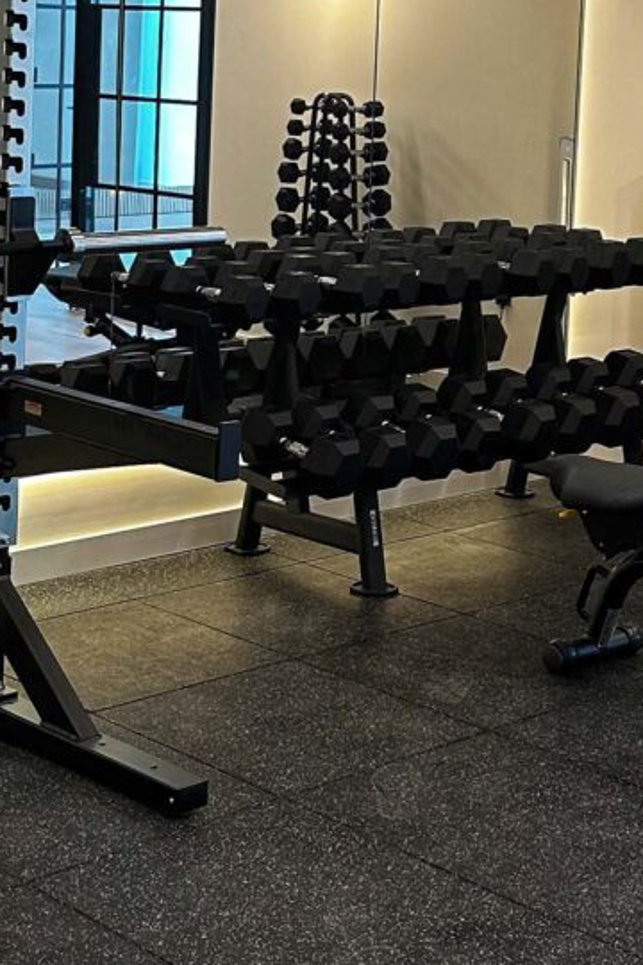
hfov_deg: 18.4
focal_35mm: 74
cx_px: 277
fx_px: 1982
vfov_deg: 26.8
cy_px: 184
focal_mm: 6.86
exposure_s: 1/100
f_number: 1.78
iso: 200
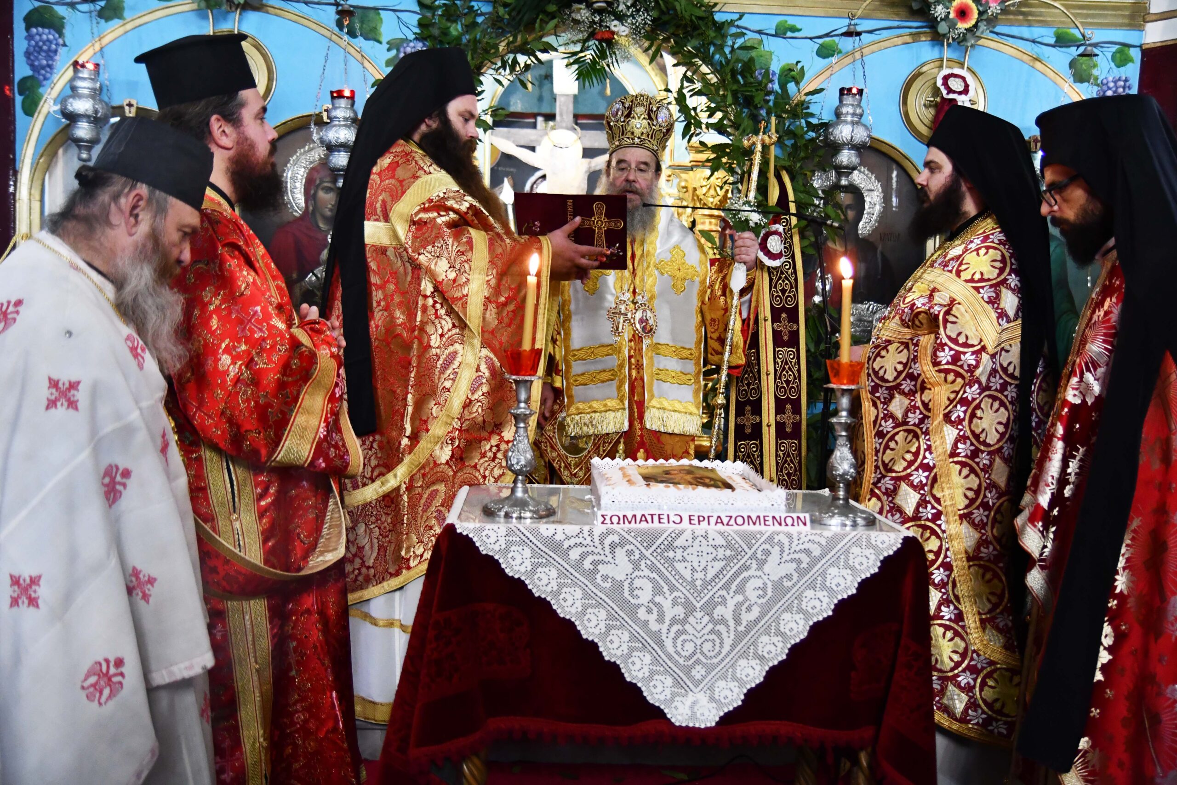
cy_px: 392
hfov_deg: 41.1
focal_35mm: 48
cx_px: 588
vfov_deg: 28.1
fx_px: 1569
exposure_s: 1/125
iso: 2800
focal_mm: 32
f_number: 2.8
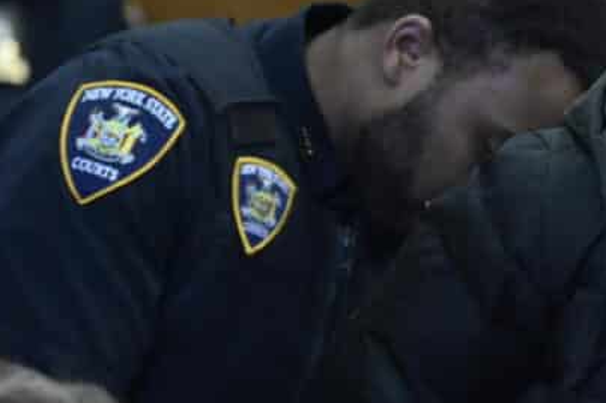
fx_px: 8662
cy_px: 114
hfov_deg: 4.0
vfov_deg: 2.7
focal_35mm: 515
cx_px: 780
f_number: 2.8
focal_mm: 135
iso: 1250
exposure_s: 1/160
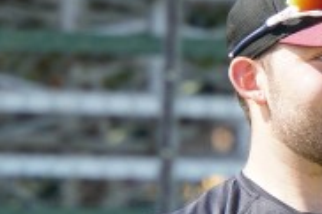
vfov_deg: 1.4
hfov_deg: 2.1
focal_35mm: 991
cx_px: 432
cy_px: 207
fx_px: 8856
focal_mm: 200
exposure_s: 1/320
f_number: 6.3
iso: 250
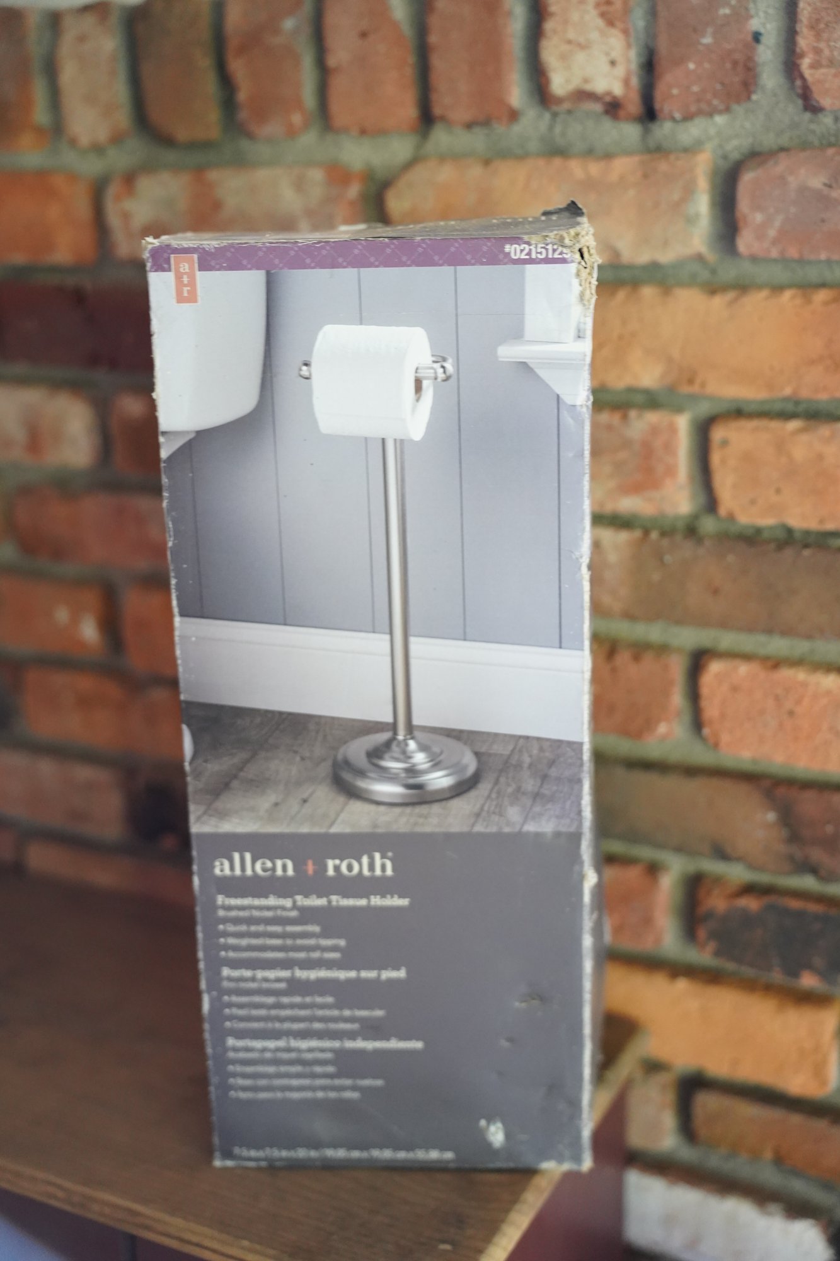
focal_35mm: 44
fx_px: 1540
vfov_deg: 44.5
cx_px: 420
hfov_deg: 30.5
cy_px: 630
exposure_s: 1/50
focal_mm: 44
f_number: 2.2
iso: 5000
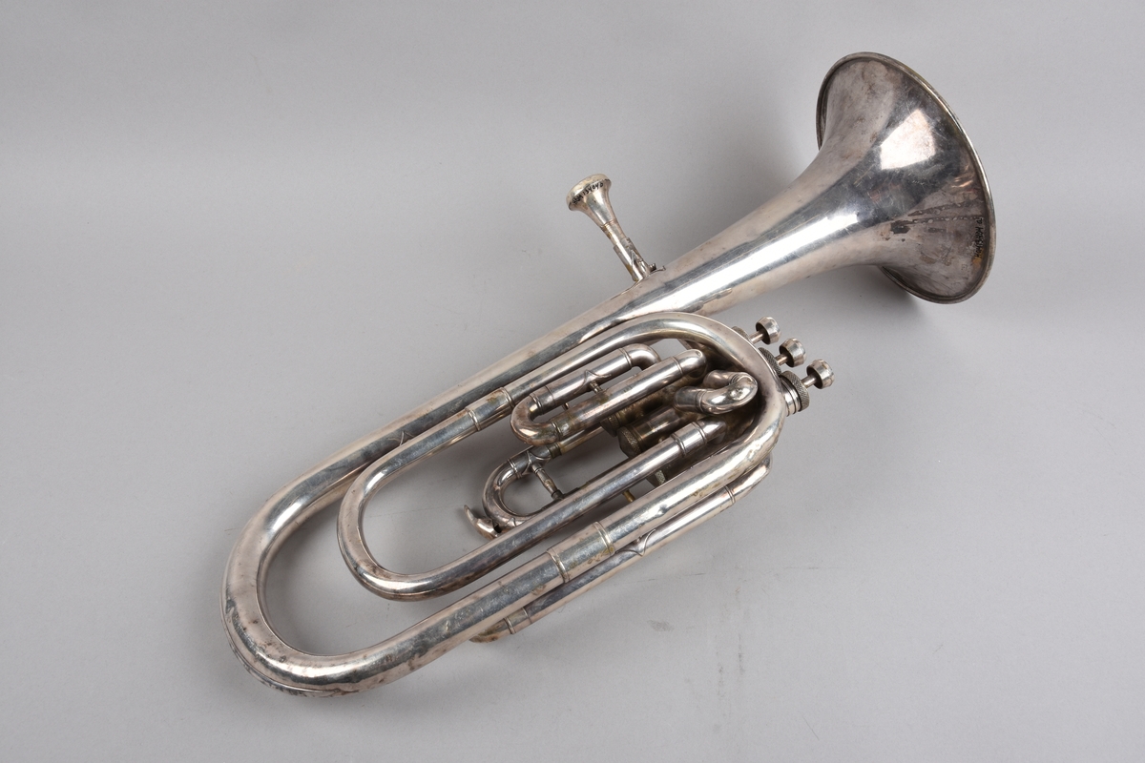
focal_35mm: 36
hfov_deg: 53.1
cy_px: 382
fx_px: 1145
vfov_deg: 36.9
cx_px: 572
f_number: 13
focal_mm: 24
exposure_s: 1/125
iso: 100
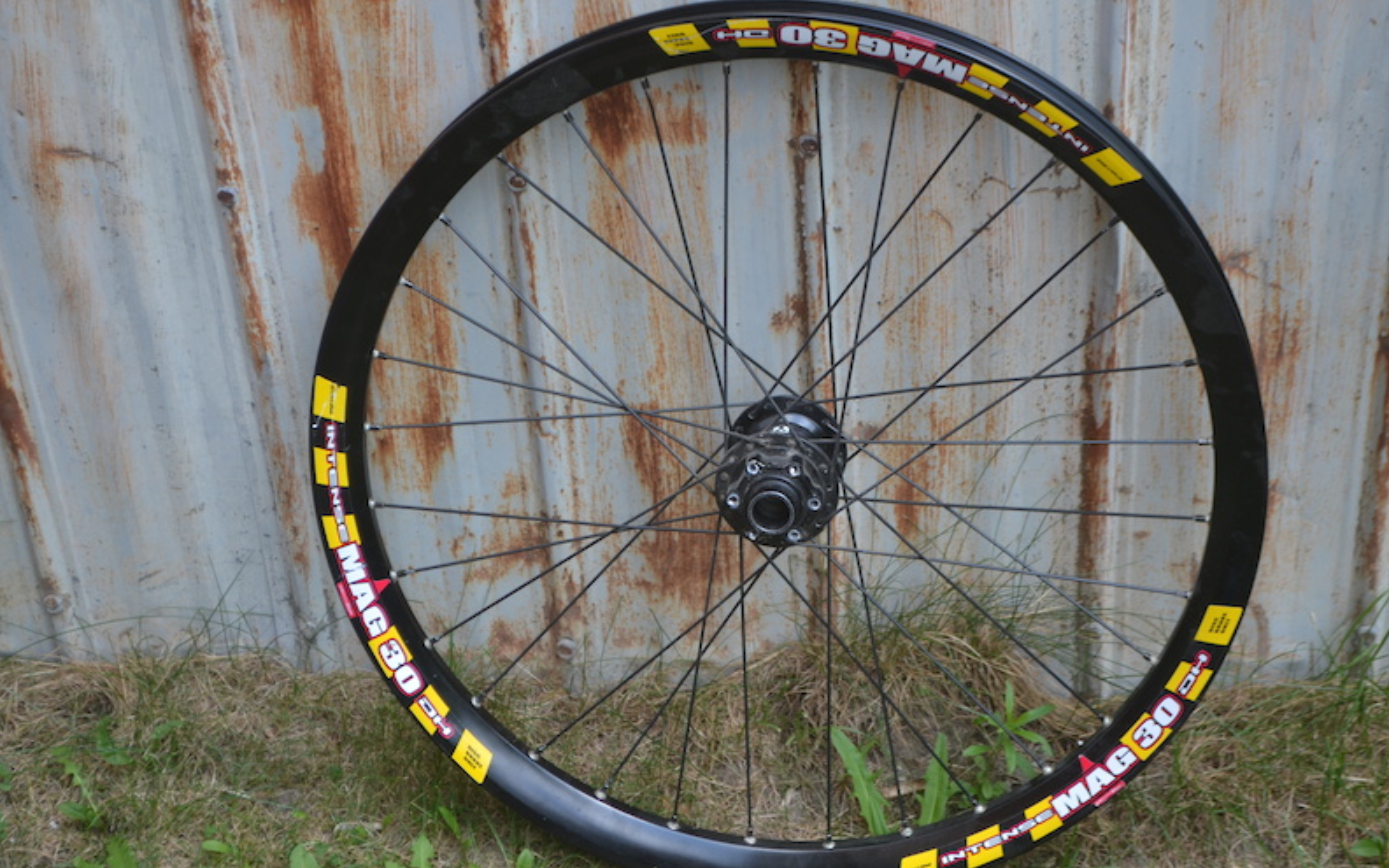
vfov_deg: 18.3
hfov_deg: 29.0
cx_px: 698
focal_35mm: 71
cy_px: 439
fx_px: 2688
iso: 125
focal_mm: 46
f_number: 5.6
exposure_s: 1/125
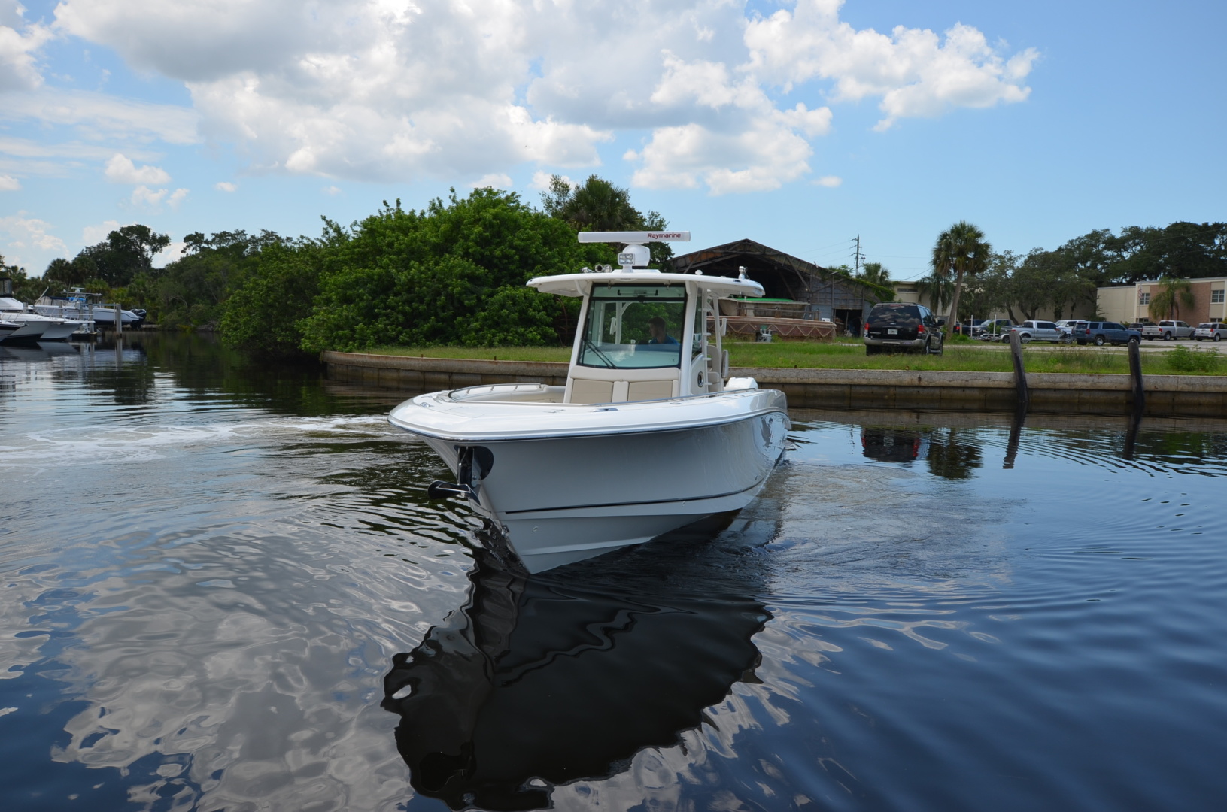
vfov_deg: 43.4
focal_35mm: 30
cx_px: 614
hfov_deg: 62.0
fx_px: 1020
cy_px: 406
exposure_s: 1/250
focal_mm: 20
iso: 110
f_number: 8
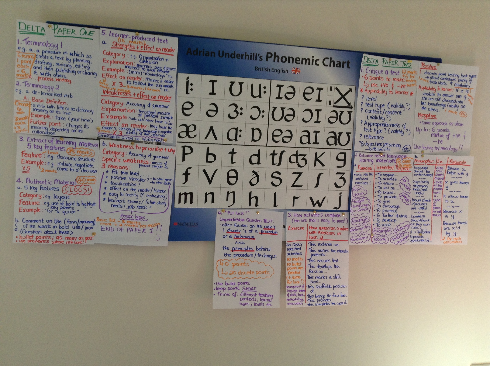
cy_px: 183
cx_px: 245
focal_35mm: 33
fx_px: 466
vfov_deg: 42.8
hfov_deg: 55.4
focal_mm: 3.3
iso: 50
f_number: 2.4
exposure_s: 1/24
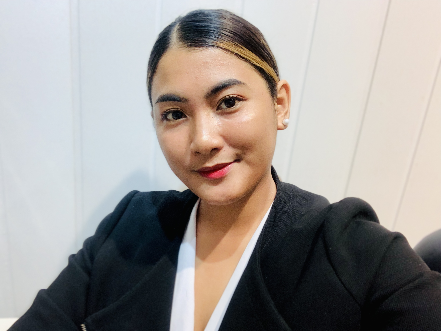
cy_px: 166
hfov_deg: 56.8
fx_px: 408
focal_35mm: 32
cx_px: 220
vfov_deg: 44.2
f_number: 2.2
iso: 100
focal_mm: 2.87
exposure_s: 1/60
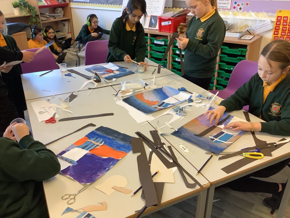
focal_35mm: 31
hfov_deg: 58.4
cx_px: 145
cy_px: 109
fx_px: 260
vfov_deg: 45.4
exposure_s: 1/50
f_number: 2.4
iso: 125
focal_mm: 3.3
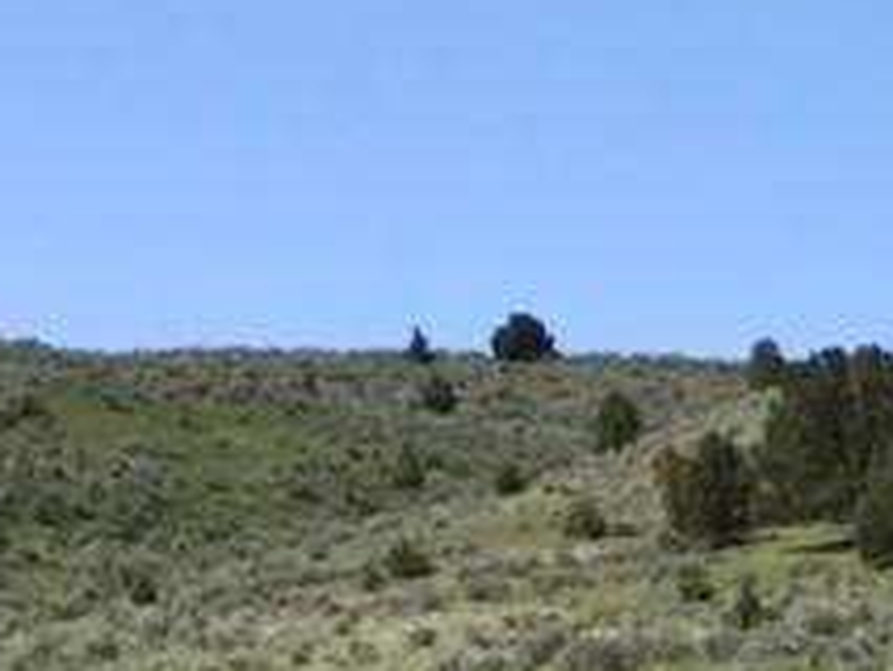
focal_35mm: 202
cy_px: 1287
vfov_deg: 7.1
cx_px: 2415
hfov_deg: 8.6
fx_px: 5214
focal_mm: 3.99
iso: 20
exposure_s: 1/2037
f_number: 1.8
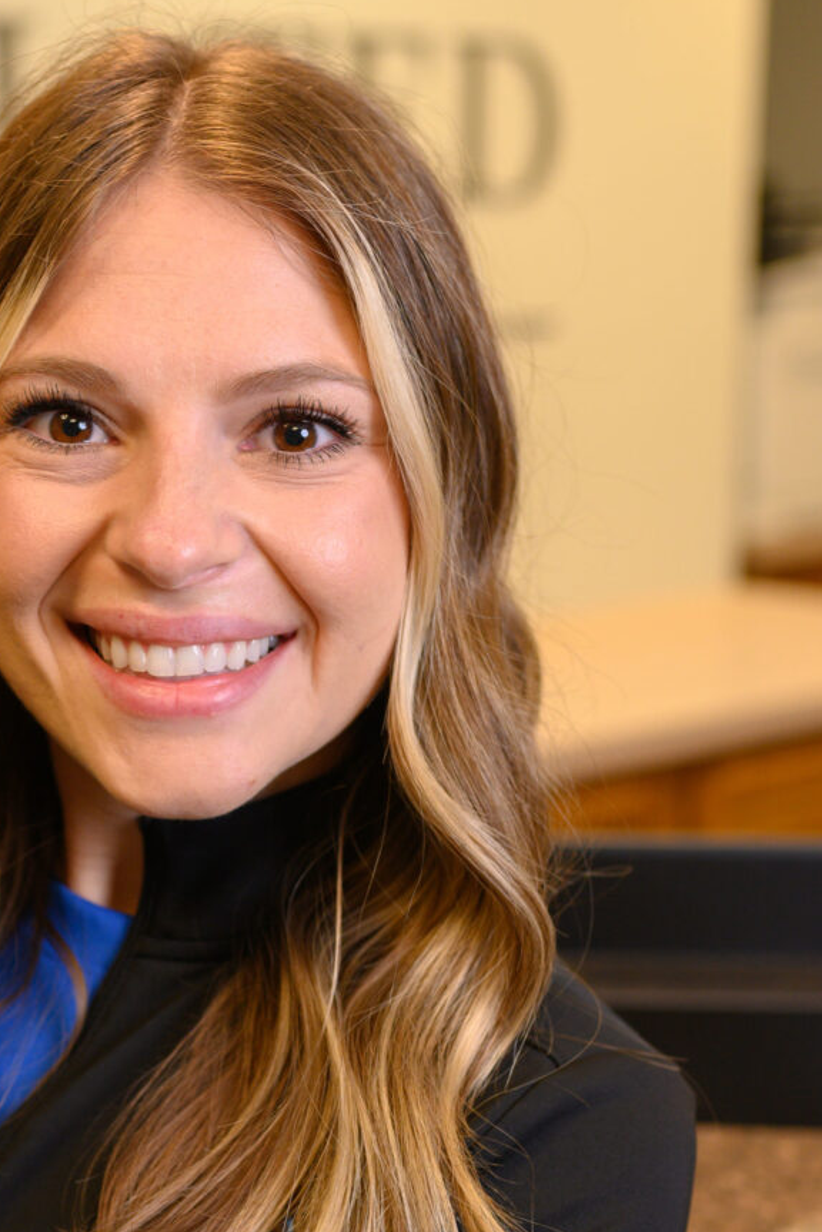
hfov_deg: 16.3
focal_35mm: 83
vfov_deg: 24.4
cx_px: 108
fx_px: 2843
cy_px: 824
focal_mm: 35
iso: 250
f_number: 2.8
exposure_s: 1/200
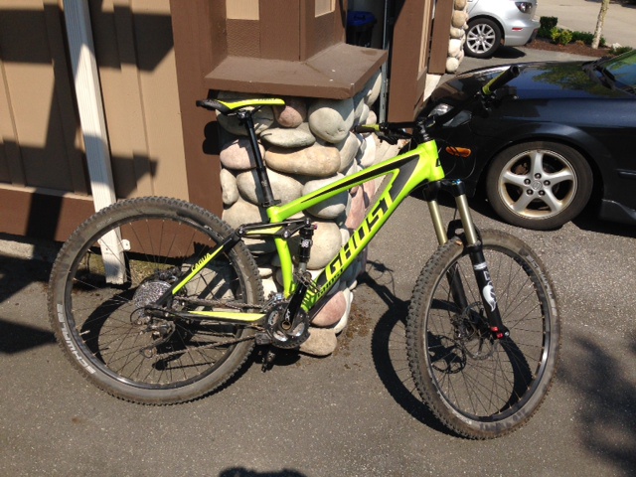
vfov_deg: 42.9
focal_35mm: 33
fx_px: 606
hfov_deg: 55.4
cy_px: 238
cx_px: 318
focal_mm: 4.12
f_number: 2.4
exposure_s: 1/1808
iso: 50
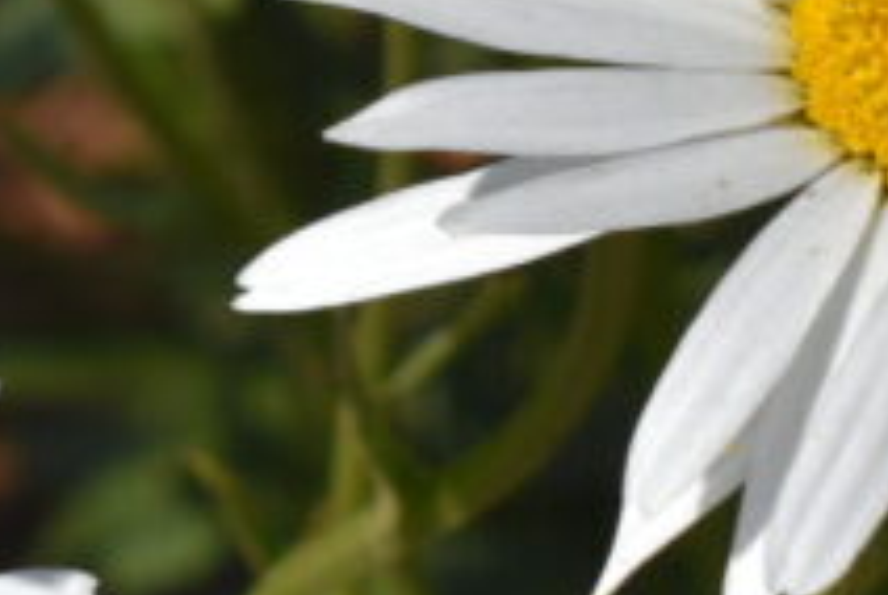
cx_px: -214
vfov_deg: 4.5
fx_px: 7509
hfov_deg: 6.7
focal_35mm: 304
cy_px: 166
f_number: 10
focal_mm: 42
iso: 100
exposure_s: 1/400
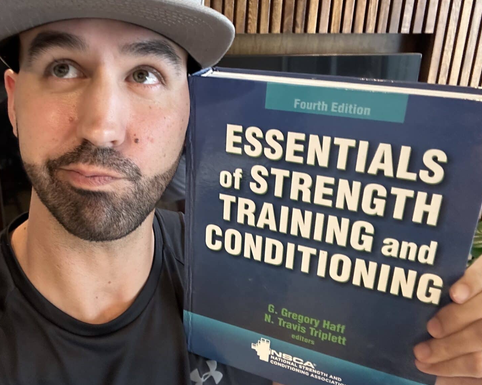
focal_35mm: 32
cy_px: 158
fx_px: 456
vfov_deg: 45.6
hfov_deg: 54.8
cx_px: 170
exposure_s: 1/30
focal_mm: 2.69
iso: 320
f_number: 1.9
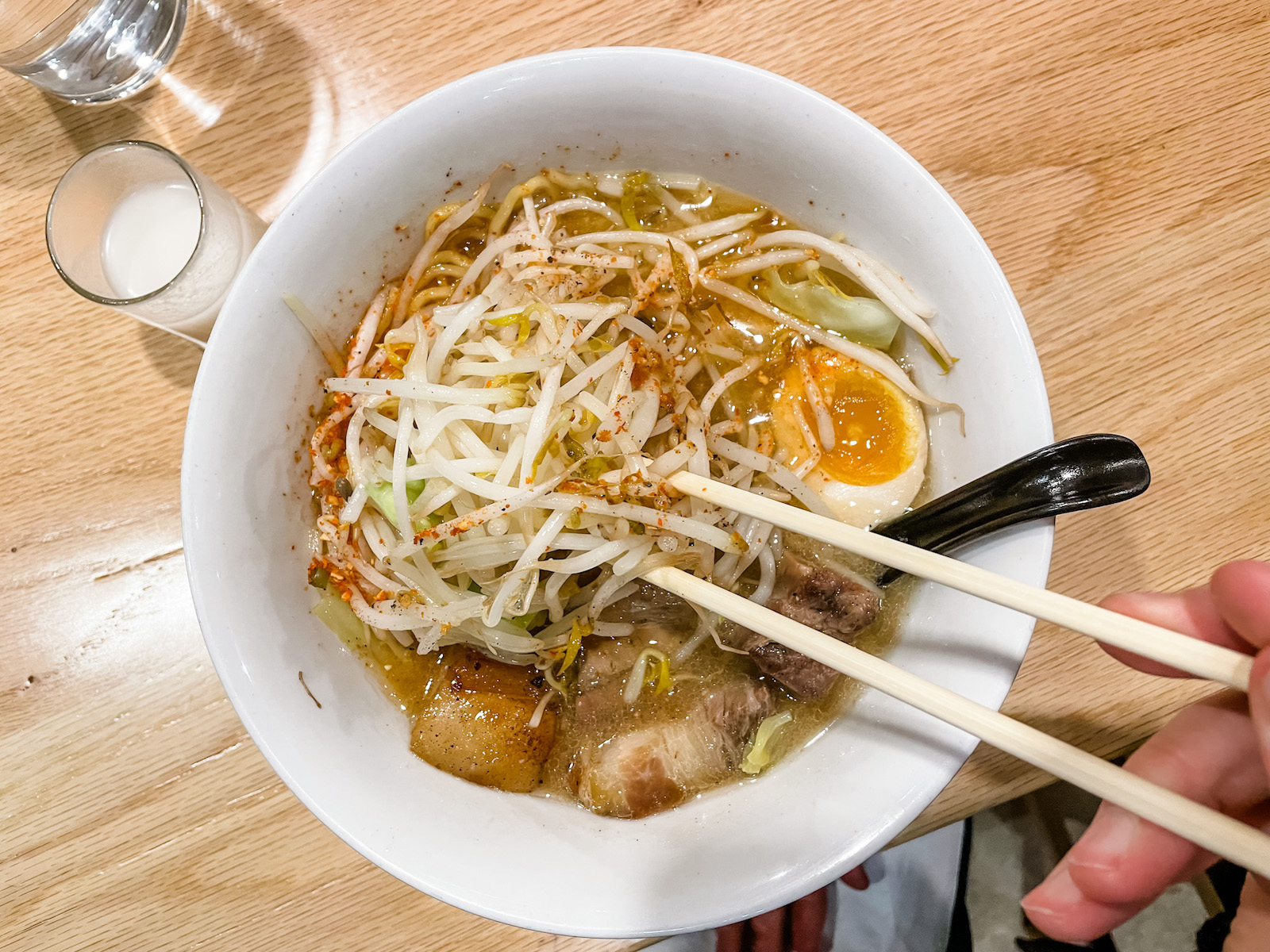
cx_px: 635
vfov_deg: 53.1
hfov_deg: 67.3
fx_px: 954
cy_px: 476
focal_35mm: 26
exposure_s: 1/60
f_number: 1.6
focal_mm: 4.2
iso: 125
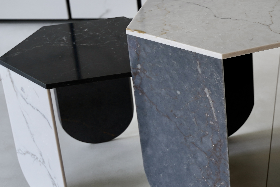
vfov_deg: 15.2
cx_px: 286
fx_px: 700
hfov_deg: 21.7
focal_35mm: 90
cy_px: 77
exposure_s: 1/40
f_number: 4.5
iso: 160
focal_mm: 35
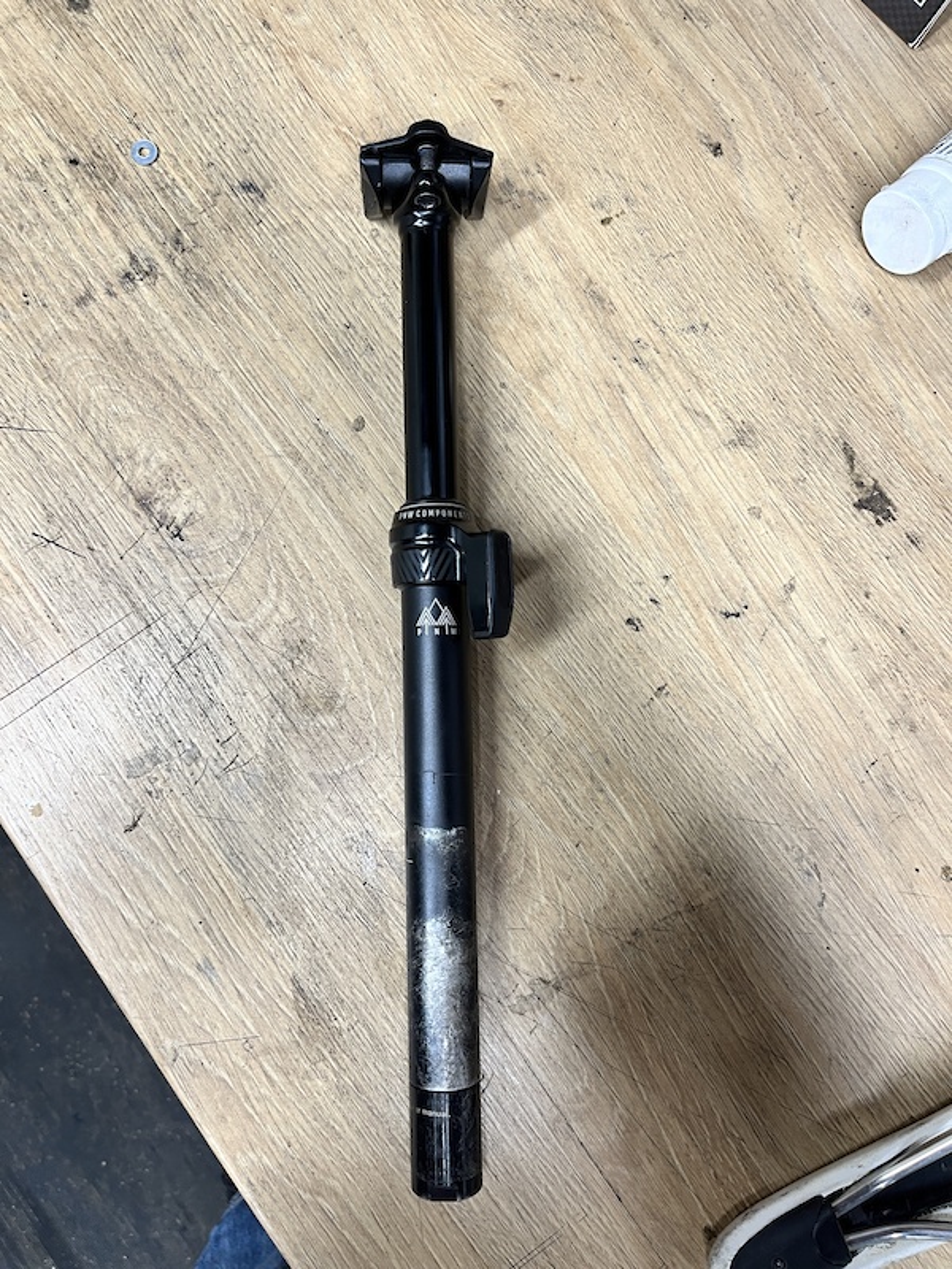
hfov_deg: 53.1
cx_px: 476
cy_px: 634
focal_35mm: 26
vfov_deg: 67.3
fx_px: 953
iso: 80
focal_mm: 5.1
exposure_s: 1/60
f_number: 1.6
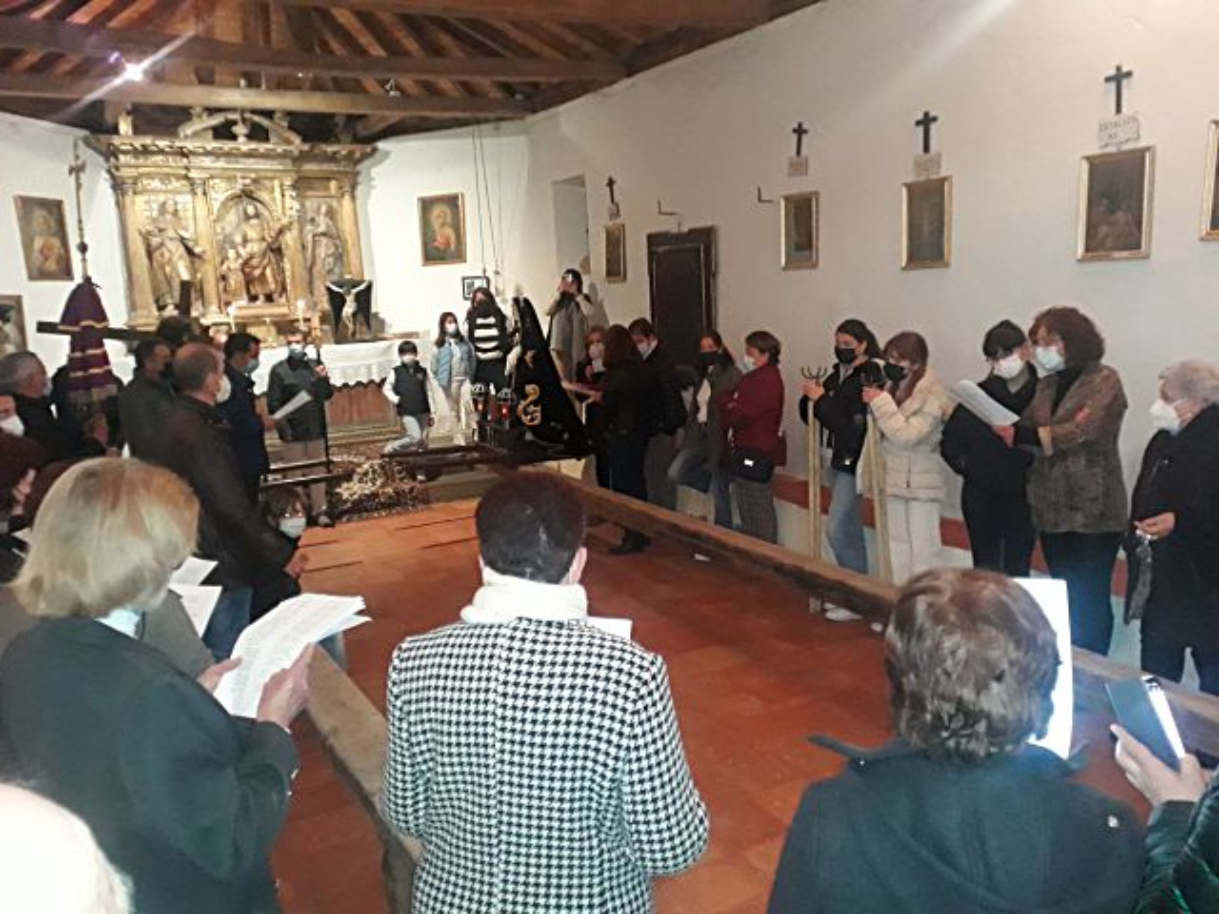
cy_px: 457
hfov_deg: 65.3
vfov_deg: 51.4
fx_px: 951
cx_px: 610
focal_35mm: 27
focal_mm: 3.71
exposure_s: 1/25
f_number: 1.7
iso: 640
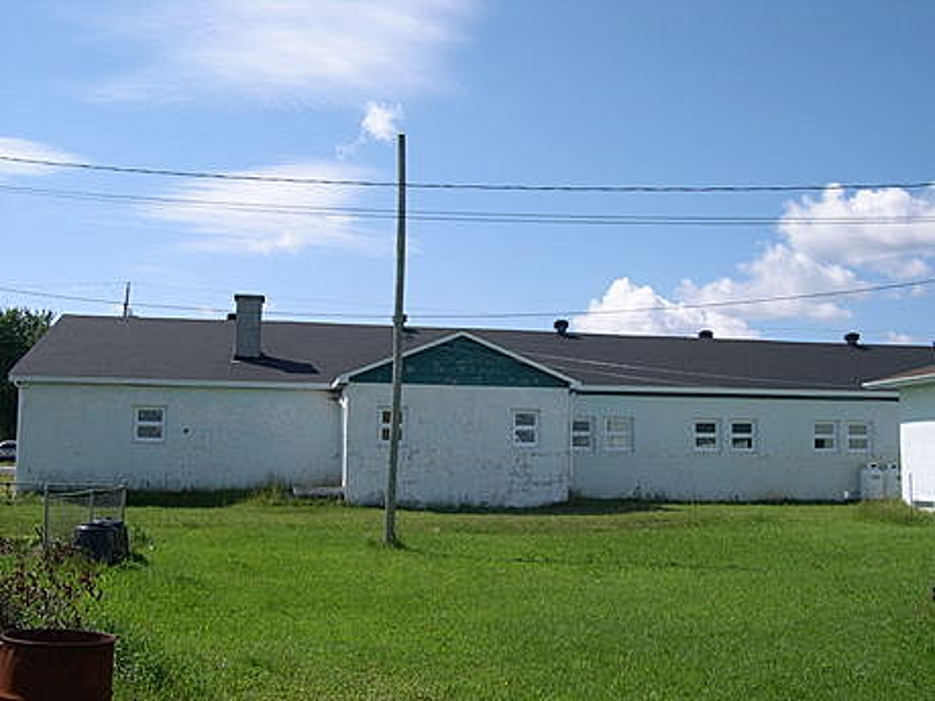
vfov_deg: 37.7
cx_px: 468
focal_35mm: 38
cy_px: 350
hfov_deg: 49.0
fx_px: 1026
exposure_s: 1/226
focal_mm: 8
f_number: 7.6
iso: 100
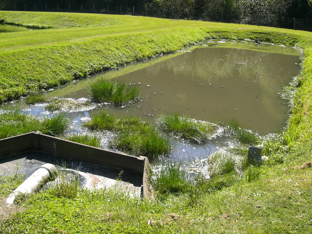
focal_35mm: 38
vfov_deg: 37.7
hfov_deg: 49.0
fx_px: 343
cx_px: 156
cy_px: 117
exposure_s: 1/320
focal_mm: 6.3
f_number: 4.4
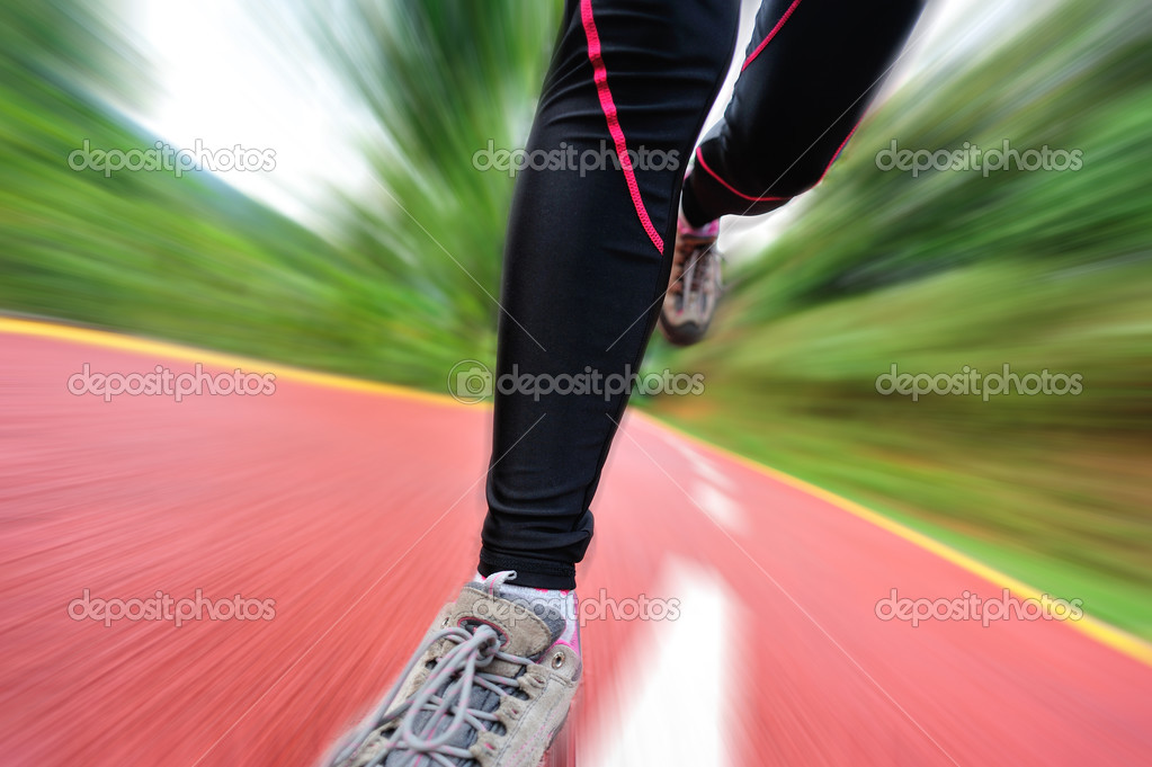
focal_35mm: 20
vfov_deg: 61.9
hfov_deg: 84.0
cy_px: 384
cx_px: 576
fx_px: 640
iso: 200
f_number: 3.2
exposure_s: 1/500
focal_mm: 20
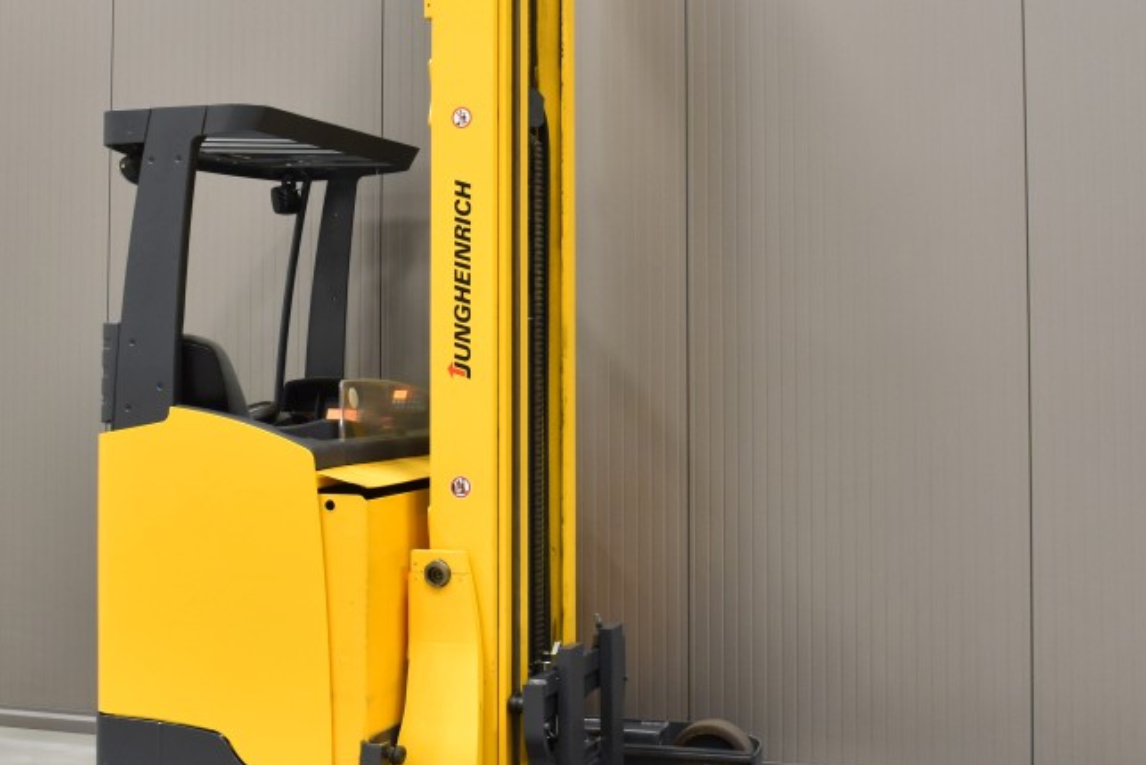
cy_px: 243
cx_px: 585
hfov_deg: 35.6
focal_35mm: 56
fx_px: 1783
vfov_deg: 24.1
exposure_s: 1/25
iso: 800
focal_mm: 20
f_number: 5
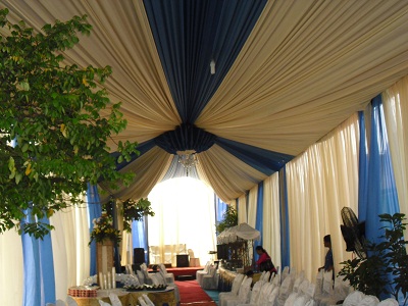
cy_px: 153
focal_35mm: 44
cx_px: 204
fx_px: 519
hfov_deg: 42.9
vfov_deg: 32.9
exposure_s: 1/500
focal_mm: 7.7
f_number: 3.4
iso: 200
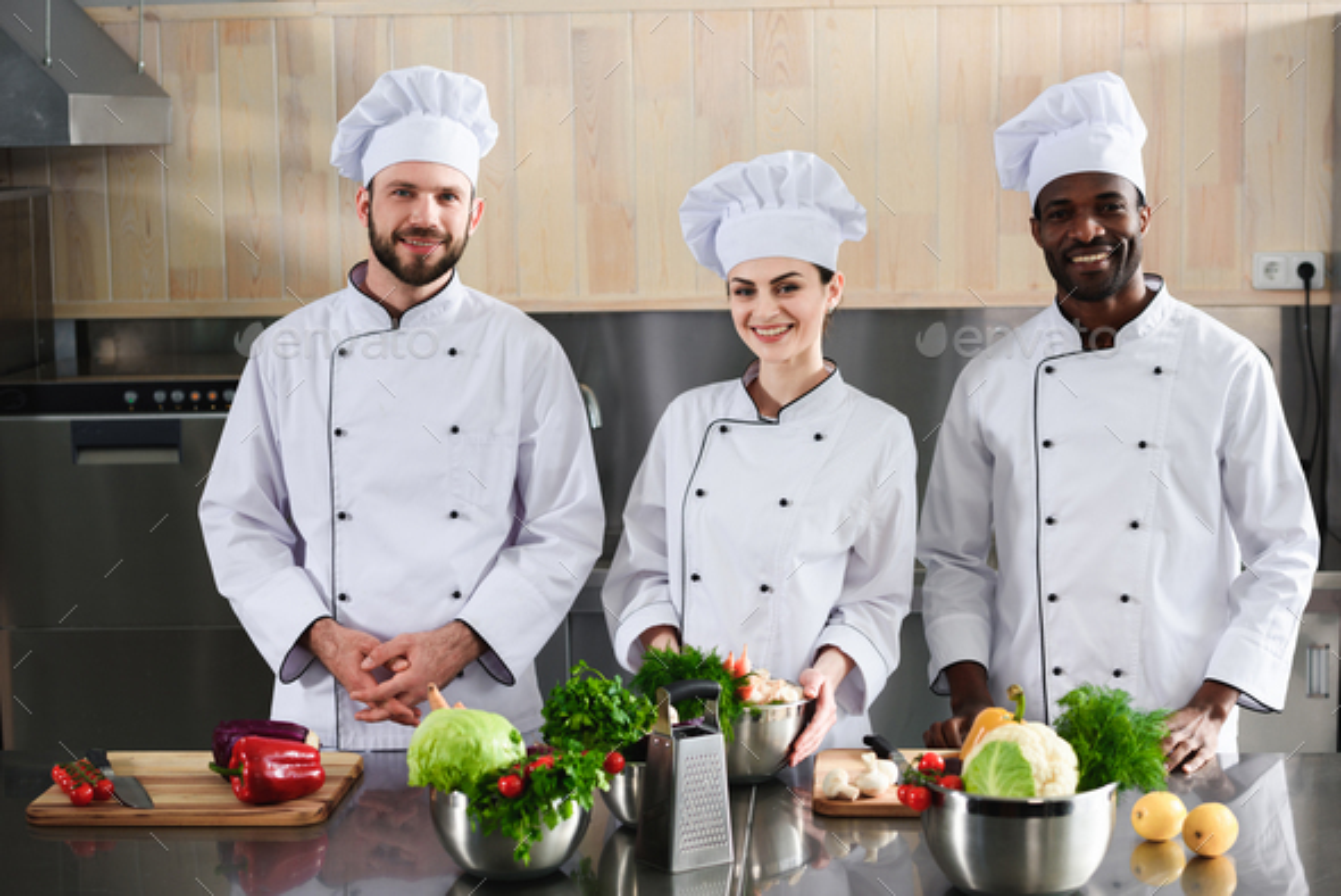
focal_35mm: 70
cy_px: 448
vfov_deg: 19.5
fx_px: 2609
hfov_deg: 28.8
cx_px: 670
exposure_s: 1/200
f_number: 4
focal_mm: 70
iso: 125
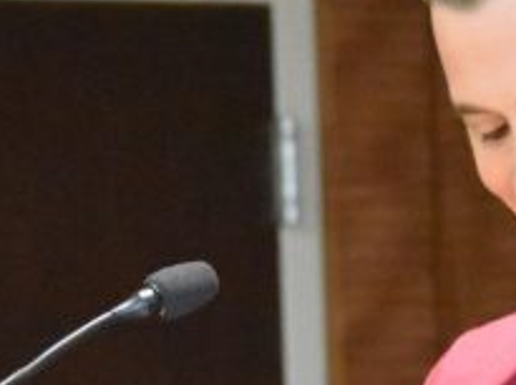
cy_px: 264
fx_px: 10520
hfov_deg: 2.8
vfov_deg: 2.1
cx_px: 400
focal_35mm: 707
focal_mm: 98
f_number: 5.3
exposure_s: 1/60
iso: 11400
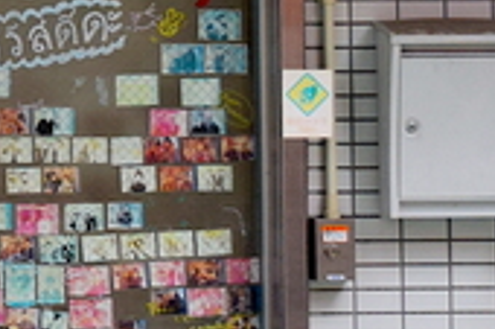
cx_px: -466
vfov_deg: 5.2
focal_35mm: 263
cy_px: -176
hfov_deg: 7.5
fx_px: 3613
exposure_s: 1/160
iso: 400
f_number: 6.3
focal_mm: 28
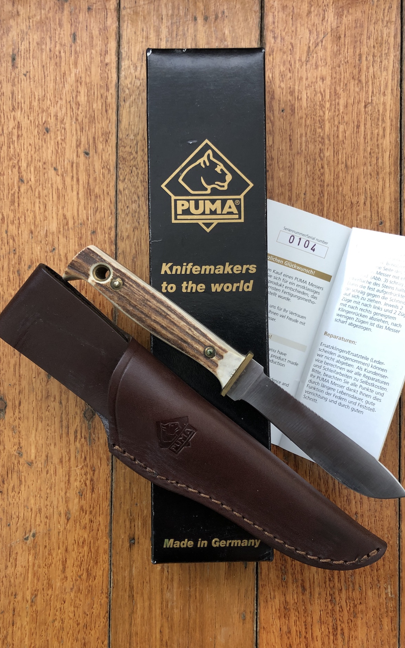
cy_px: 322
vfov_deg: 62.9
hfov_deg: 41.8
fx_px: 530
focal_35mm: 30
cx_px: 221
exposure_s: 1/20
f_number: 1.8
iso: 40
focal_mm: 3.99
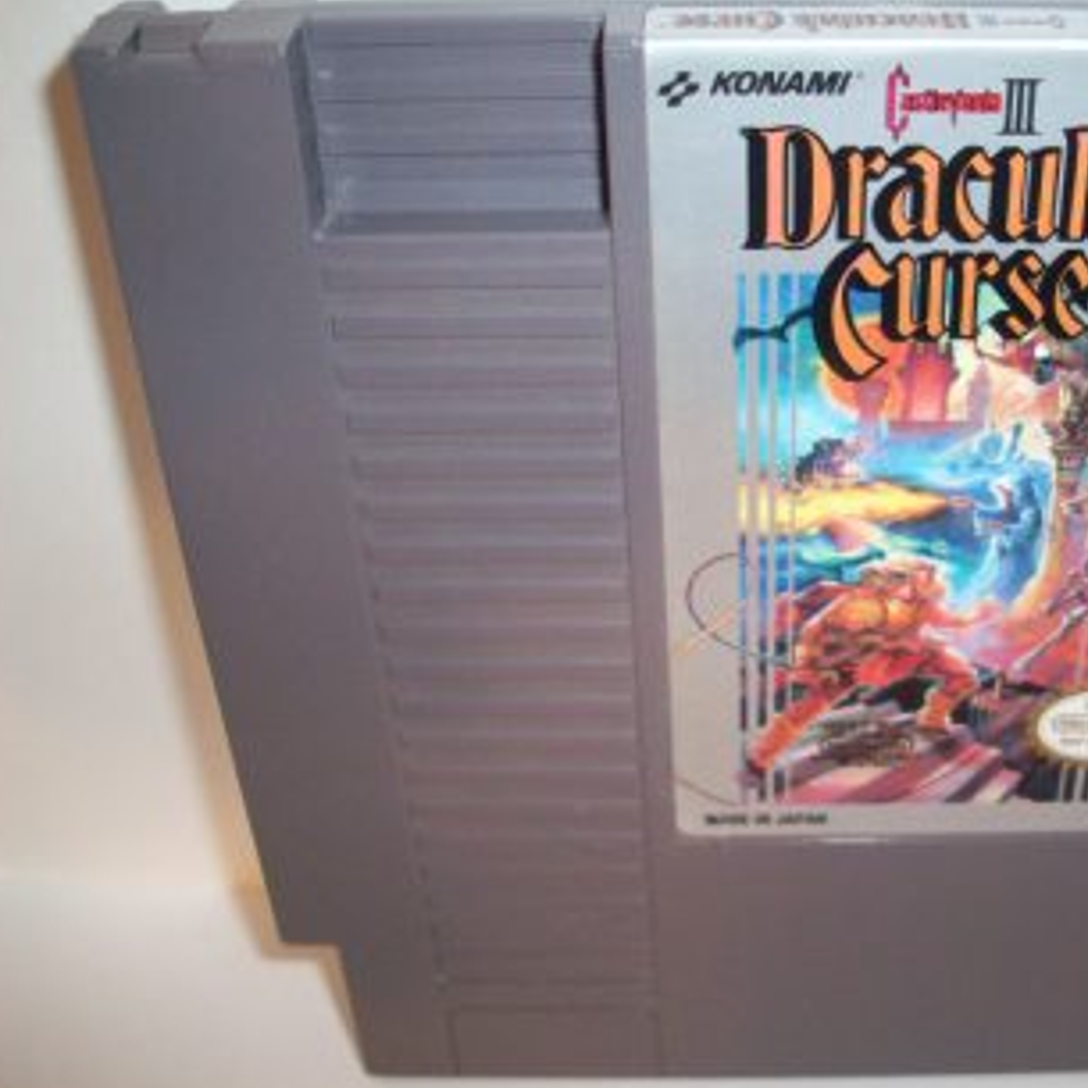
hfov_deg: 34.8
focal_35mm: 48
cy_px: 514
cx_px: 774
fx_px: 1707
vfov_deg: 35.3
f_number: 2.8
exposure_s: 1/45
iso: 160
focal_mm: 6.2
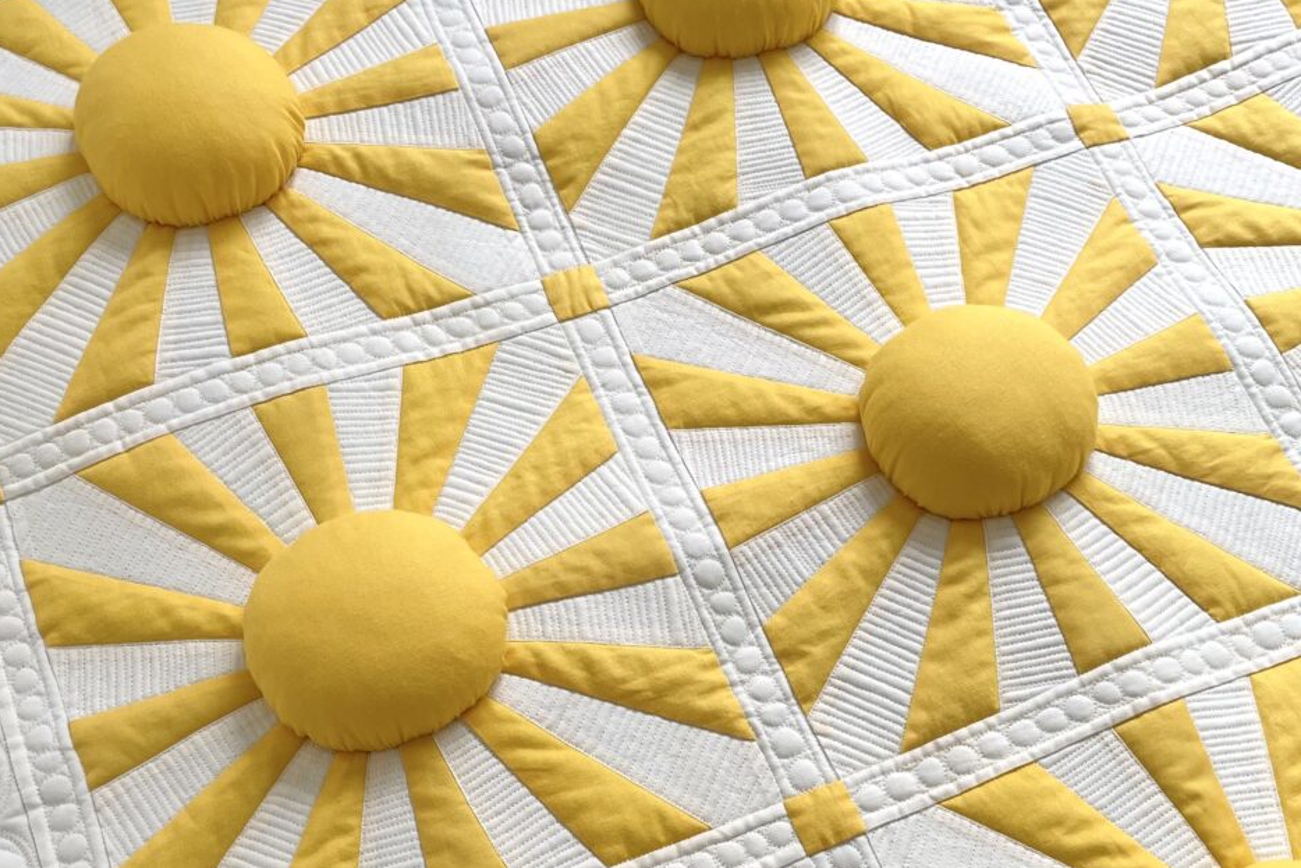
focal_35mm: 44
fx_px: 1590
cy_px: 606
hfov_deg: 44.4
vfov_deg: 30.2
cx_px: 713
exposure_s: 1/389
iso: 32
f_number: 1.6
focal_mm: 4.2
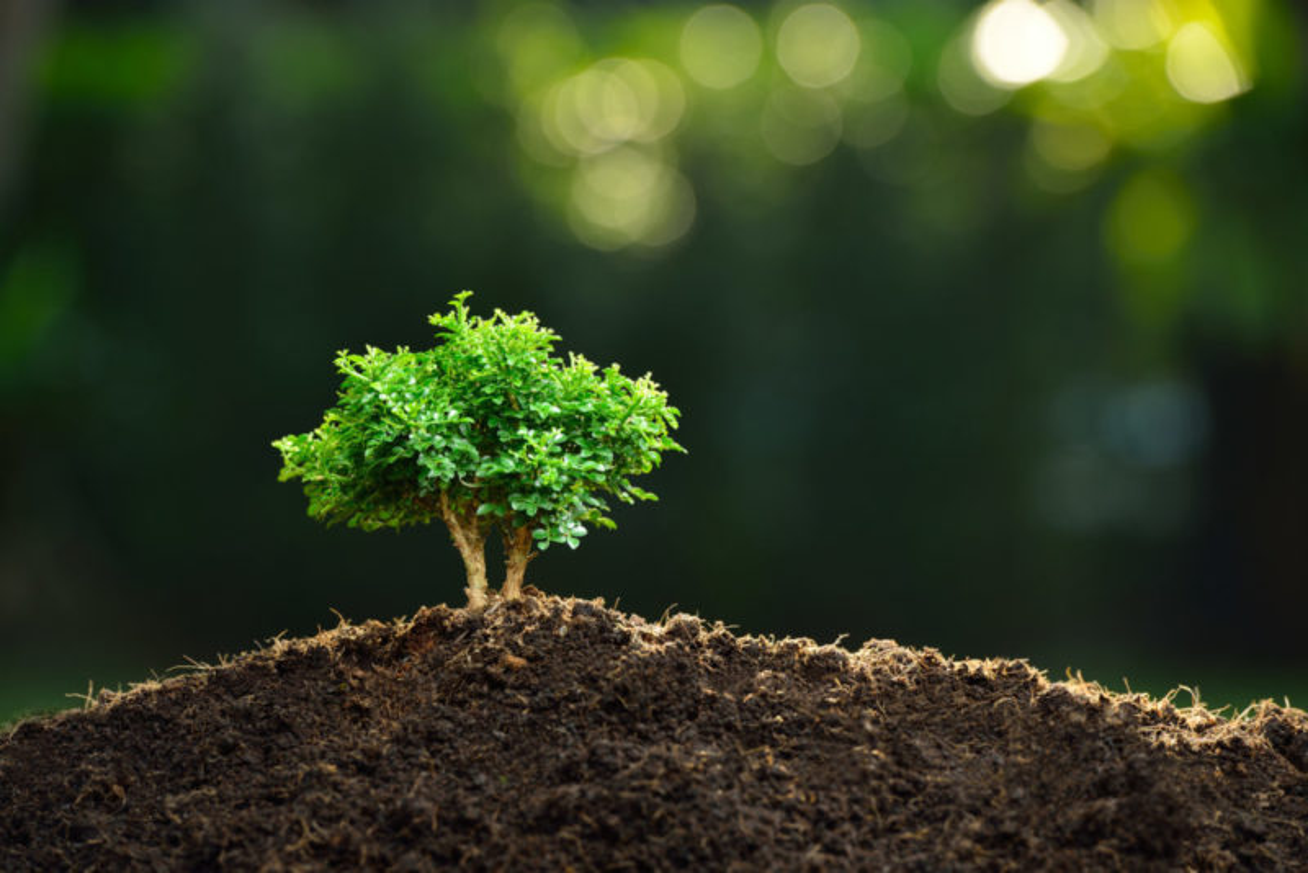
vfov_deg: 6.9
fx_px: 7269
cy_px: 436
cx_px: 654
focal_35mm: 200
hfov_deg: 10.3
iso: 100
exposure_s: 1/60
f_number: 5.6
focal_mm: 200
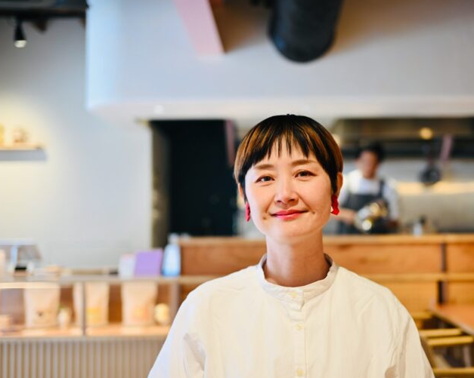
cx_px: 286
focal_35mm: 46
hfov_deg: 40.2
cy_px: 189
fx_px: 645
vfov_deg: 32.7
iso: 160
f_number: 2
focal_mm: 40
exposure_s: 1/100
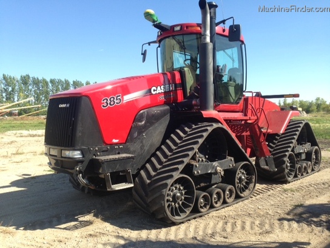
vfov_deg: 42.9
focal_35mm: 33
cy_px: 124
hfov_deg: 55.4
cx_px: 165
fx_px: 315
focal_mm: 4.13
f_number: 2.4
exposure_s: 1/669
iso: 50
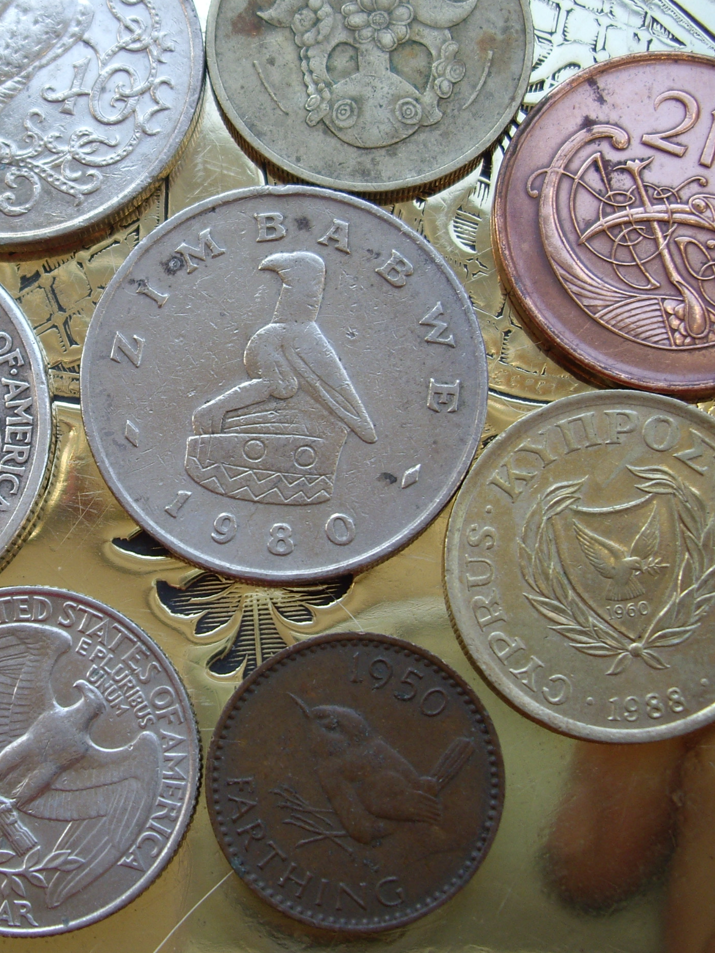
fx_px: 1735
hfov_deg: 23.0
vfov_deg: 30.7
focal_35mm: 63
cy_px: 401
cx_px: 167
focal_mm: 7.9
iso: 100
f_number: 2.8
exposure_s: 1/80
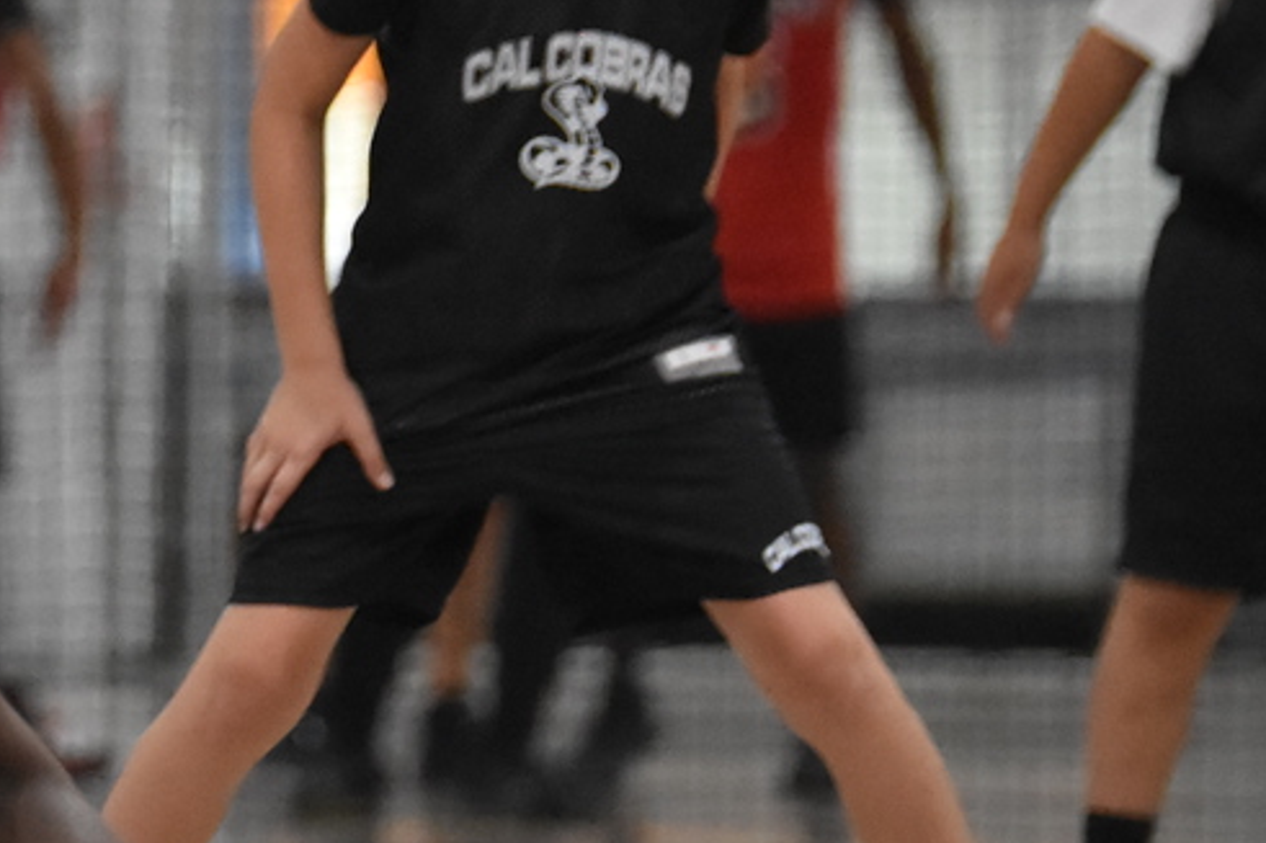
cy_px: 104
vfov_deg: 1.9
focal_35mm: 709
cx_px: -784
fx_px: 24910
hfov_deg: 2.9
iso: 5000
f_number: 2.8
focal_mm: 145
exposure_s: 1/500
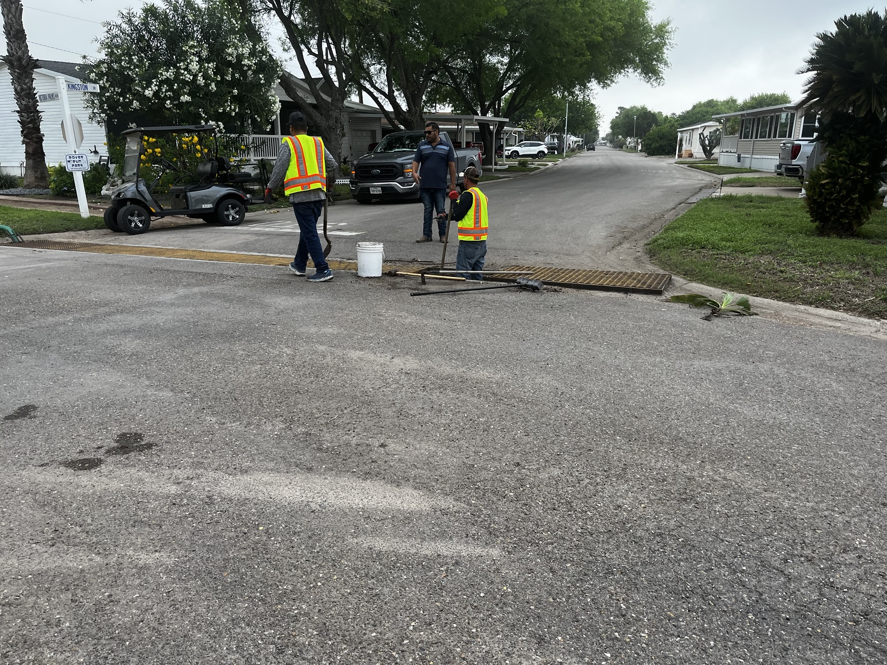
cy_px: 332
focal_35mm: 26
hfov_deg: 67.3
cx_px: 444
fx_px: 666
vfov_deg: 53.1
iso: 50
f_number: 1.6
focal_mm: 5.1
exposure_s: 1/465
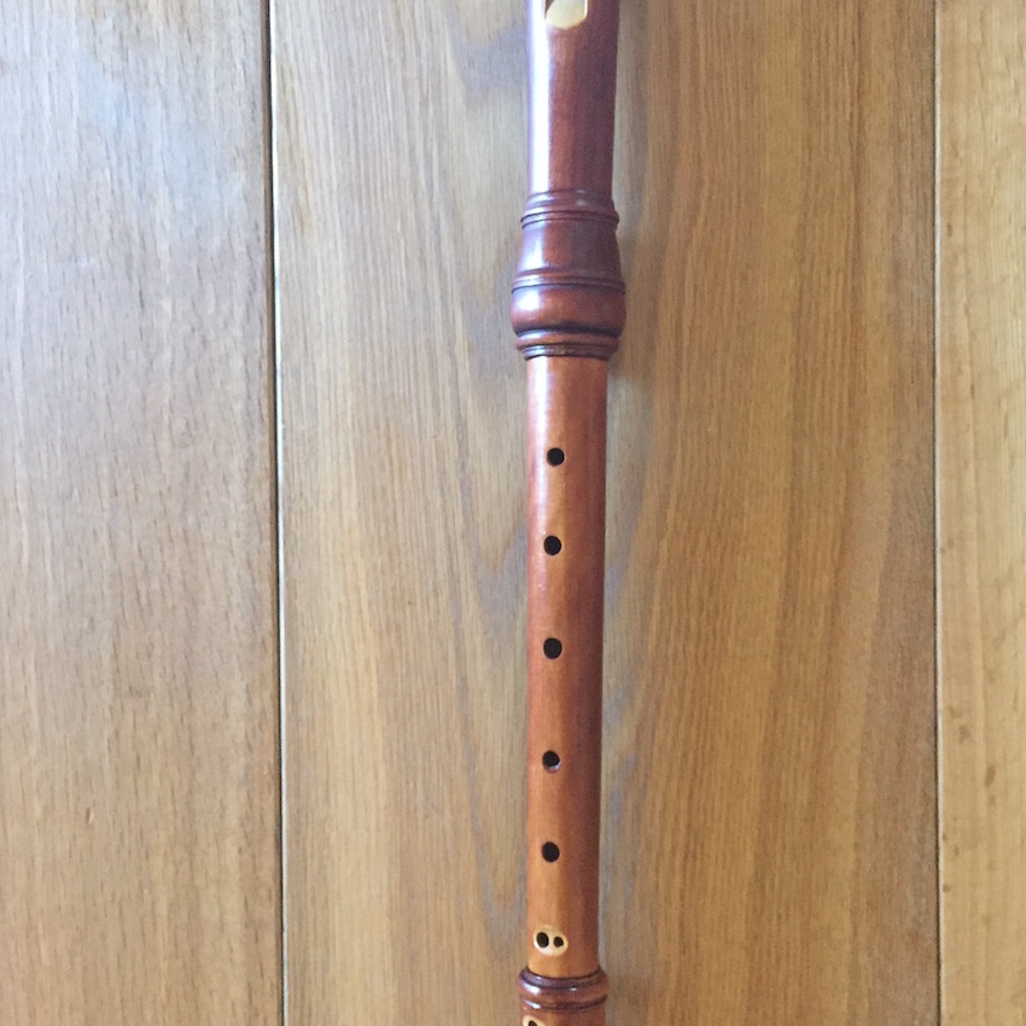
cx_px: 534
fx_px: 1308
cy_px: 526
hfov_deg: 42.8
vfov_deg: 42.8
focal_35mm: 39
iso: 320
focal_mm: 4.15
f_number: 2.2
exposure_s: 1/17
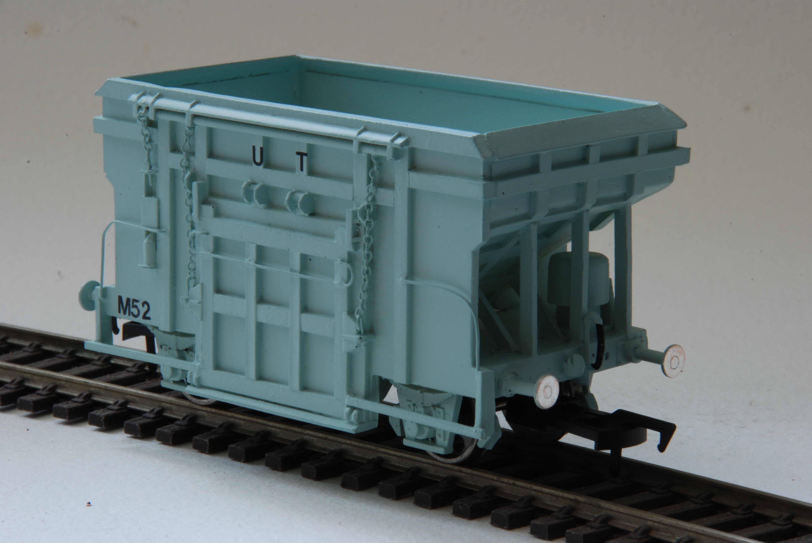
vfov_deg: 6.8
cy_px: 272
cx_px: 406
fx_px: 4573
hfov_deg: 10.1
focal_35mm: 202
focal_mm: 135
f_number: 36
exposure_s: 1.3
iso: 200
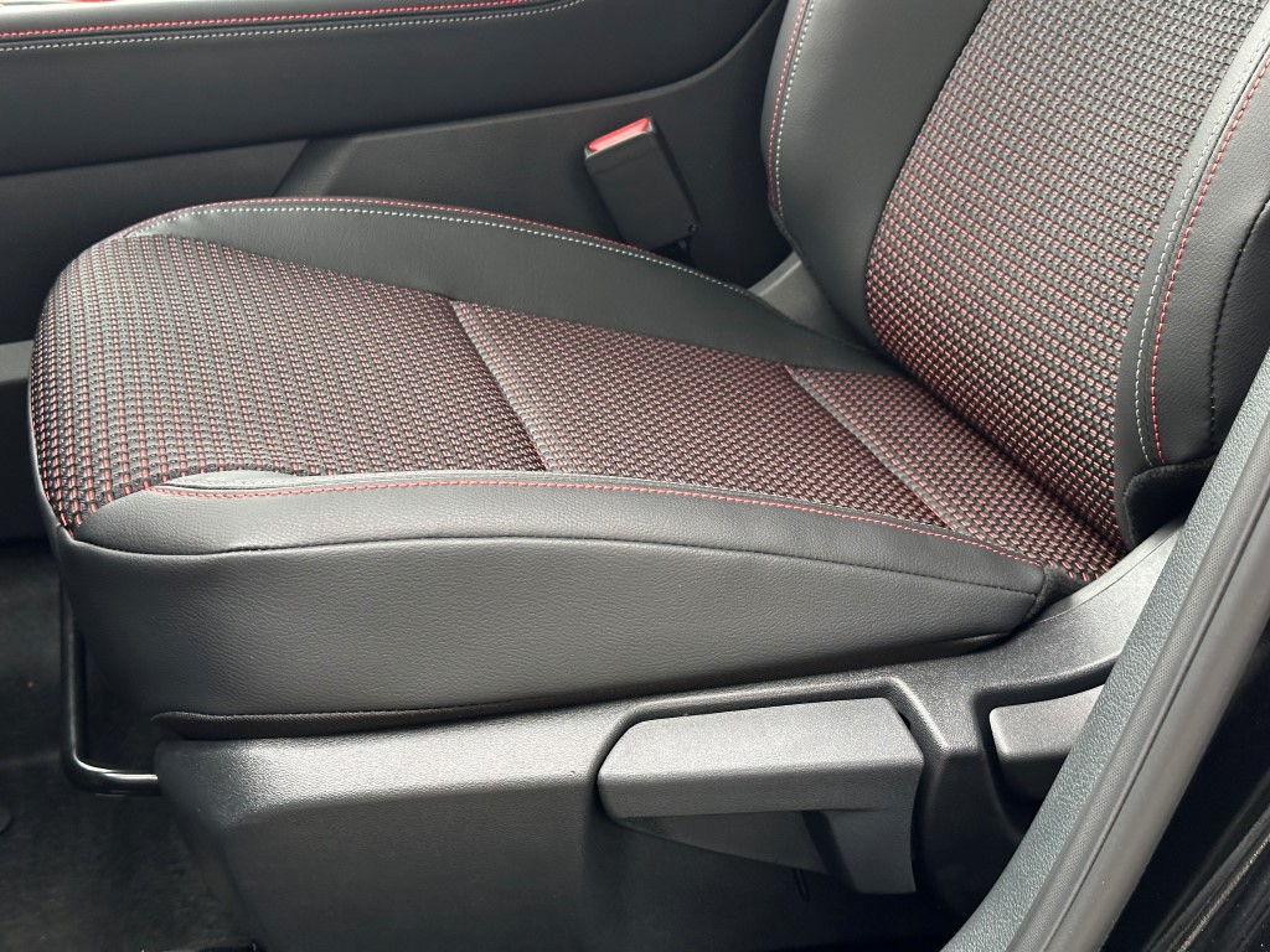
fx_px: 1761
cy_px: 476
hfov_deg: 39.7
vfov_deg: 30.3
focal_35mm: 48
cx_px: 635
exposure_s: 1/60
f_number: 1.78
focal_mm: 6.86
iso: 125
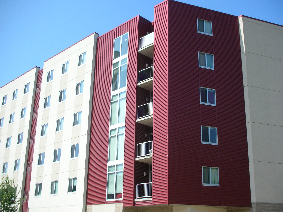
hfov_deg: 41.2
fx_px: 376
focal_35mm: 46
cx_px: 142
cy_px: 106
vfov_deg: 31.5
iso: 50
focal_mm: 7.7
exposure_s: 1/57.5
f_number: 9.9
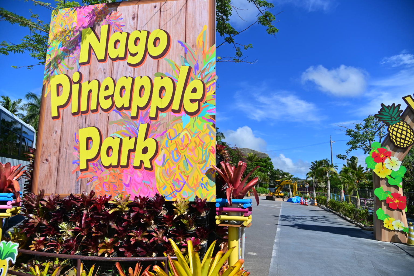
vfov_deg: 53.1
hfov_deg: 73.7
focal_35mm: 24
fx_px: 276
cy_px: 138
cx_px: 207
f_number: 4
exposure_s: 1/1600
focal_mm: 24
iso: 100
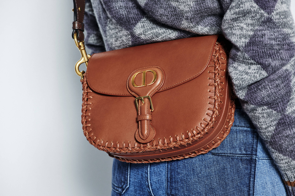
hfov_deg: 19.5
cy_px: 98
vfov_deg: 13.0
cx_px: 148
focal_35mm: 105
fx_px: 860
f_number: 8
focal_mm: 105
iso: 400
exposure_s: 1/250
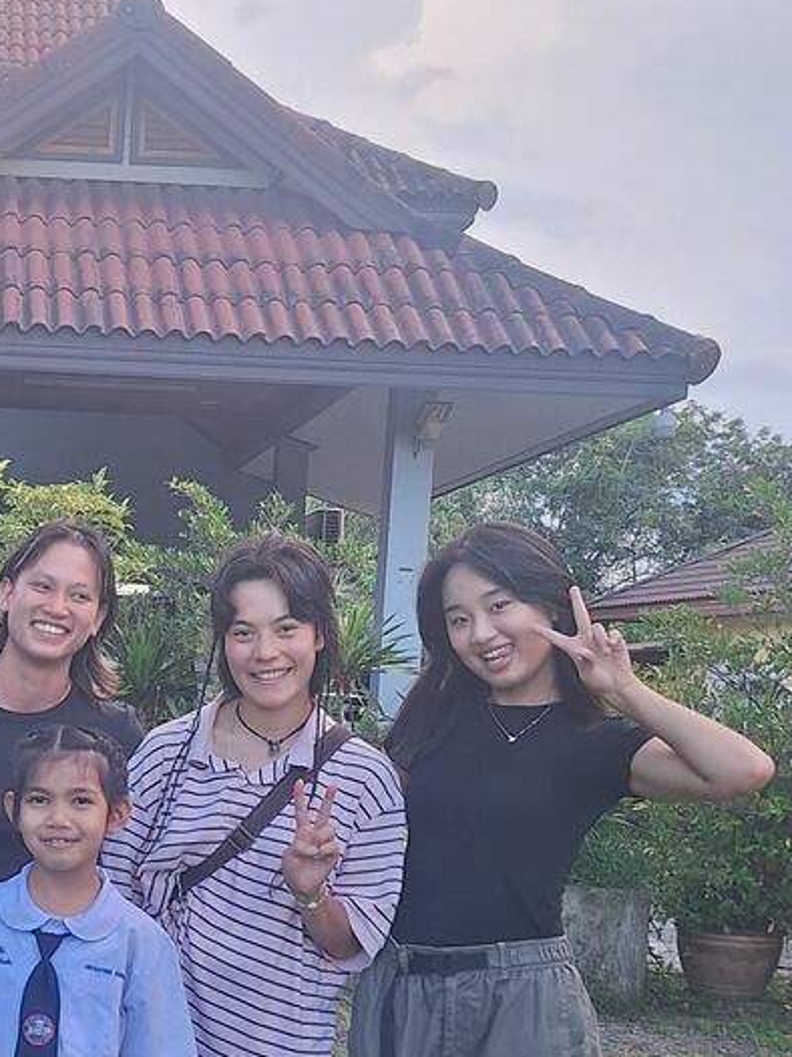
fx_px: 1923
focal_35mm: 63
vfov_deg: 30.2
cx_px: -80
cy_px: 806
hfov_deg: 22.0
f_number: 1.8
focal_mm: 5.54
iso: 40
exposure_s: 1/244
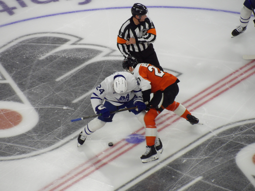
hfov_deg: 3.9
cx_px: 128
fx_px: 3772
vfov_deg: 2.9
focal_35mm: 512
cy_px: 96
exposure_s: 1/100
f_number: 4.1
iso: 192
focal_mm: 91.8
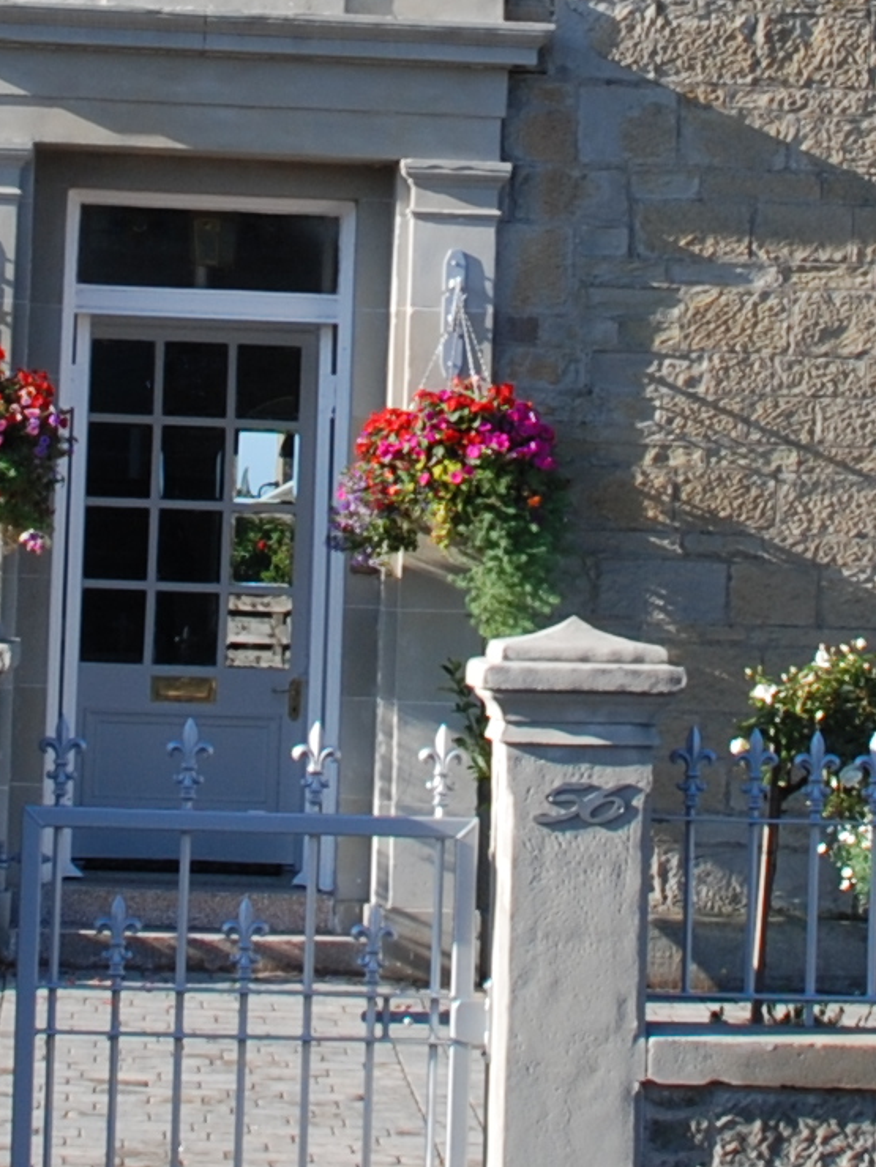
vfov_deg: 14.3
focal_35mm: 136
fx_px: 4589
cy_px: 65
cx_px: 368
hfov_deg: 10.9
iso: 100
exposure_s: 1/160
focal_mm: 18
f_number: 6.3
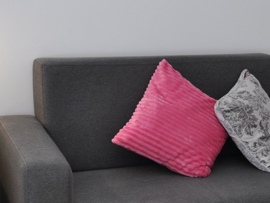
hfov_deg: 20.8
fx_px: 710
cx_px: 271
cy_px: 113
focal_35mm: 91
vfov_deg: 16.2
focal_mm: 24
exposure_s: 1/100
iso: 400
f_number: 5
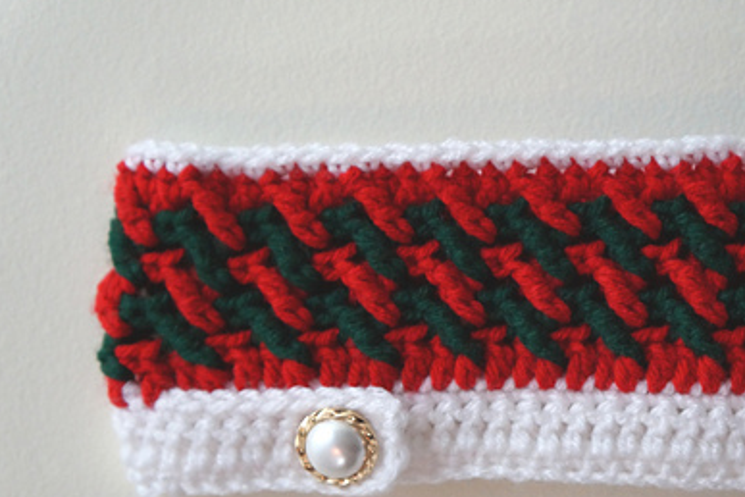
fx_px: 1283
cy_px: 307
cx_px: 462
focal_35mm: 62
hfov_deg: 32.2
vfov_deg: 21.9
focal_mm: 32
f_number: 4
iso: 2000
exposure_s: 1/60
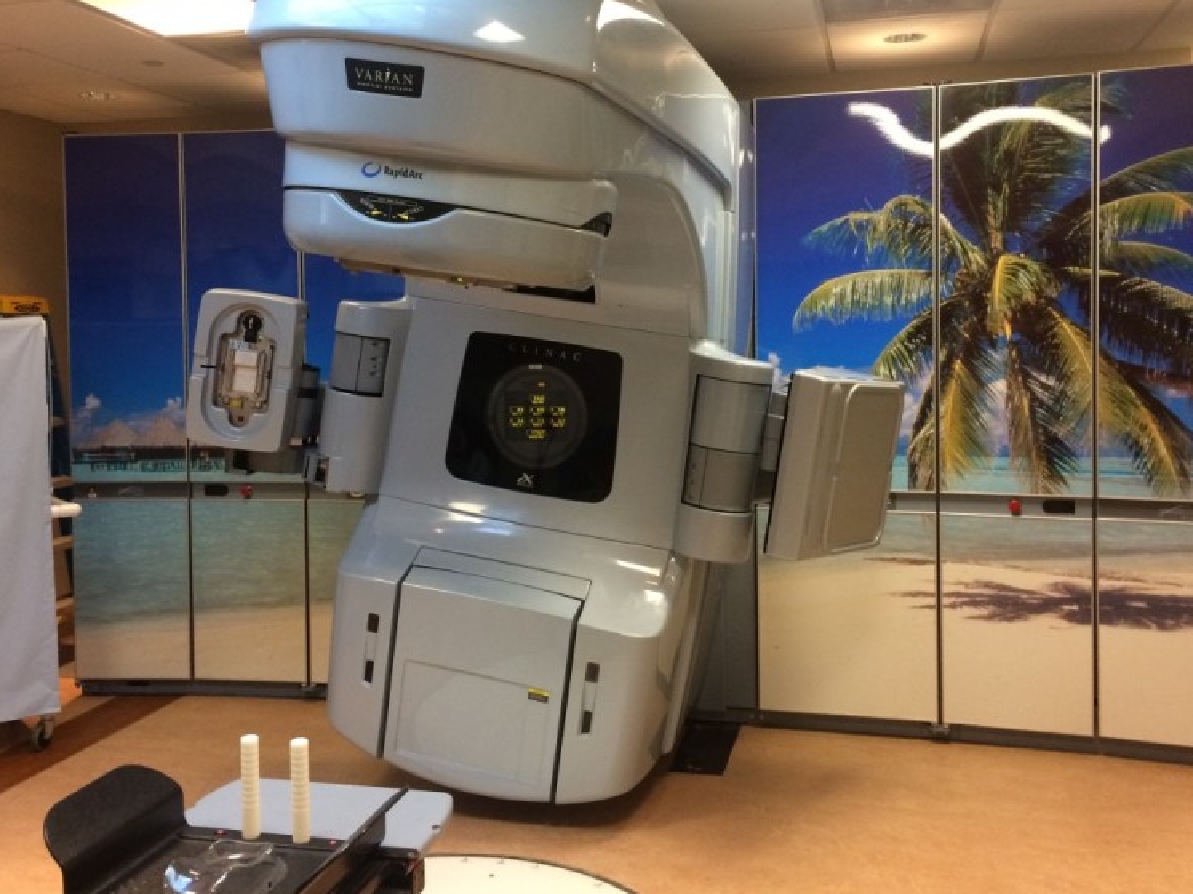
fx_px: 1206
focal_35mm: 35
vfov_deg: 40.5
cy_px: 372
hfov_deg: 52.6
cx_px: 557
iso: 200
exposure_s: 1/30
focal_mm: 4.15
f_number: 2.2
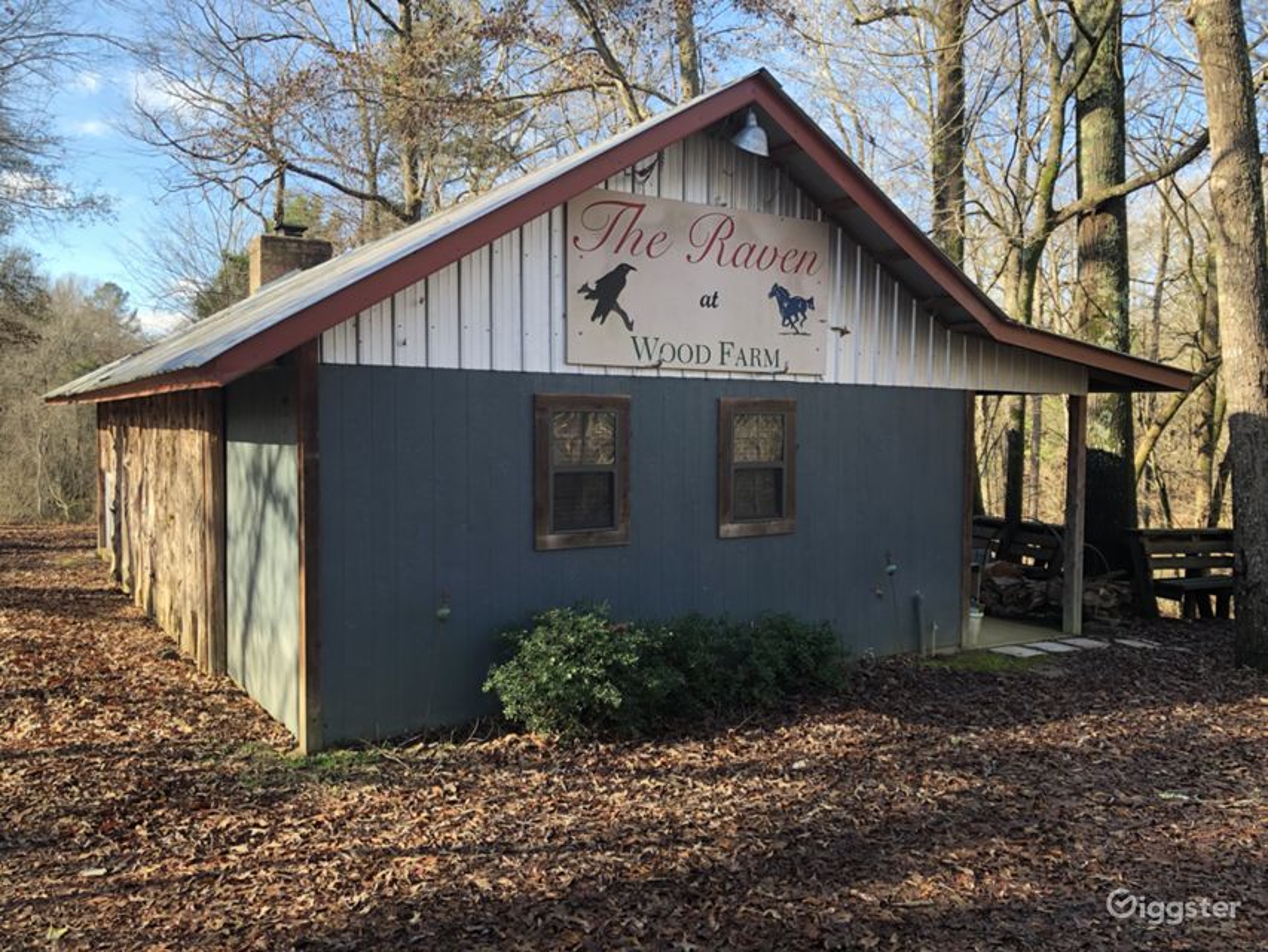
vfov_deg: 48.2
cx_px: 634
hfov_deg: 61.7
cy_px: 476
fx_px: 1062
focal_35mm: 29
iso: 20
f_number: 1.8
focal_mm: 3.99
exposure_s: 1/173
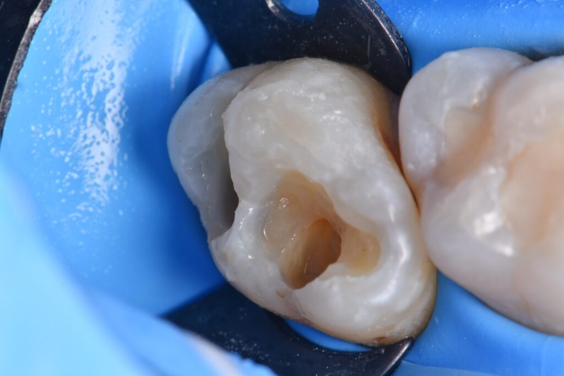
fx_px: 2459
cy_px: 188
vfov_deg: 8.7
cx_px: 282
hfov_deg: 13.1
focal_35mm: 157
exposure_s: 1/160
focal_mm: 105
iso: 200
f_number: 32
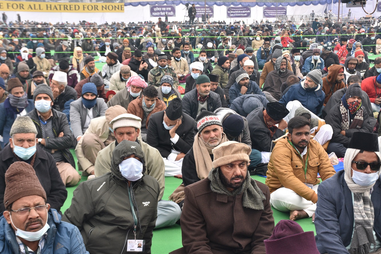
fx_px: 719
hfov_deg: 29.7
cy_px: 141
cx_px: 187
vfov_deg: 20.0
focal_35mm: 68
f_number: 10
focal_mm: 40
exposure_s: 1/200
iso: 400
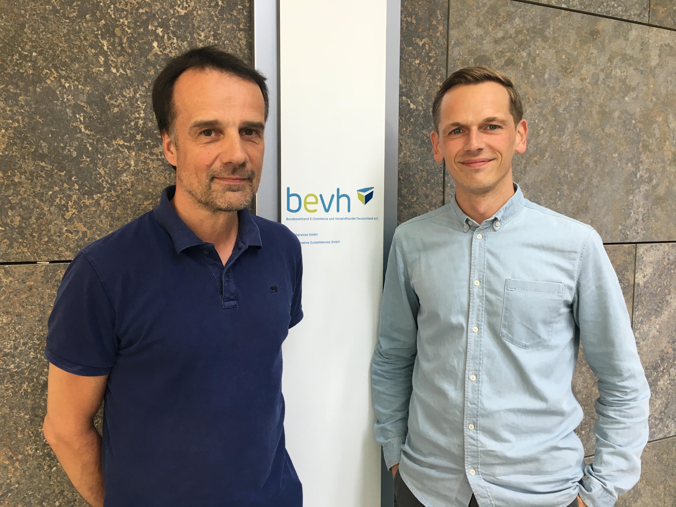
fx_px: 566
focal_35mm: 29
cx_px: 338
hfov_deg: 61.7
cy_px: 254
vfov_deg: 48.2
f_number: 2.2
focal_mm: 4.15
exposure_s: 1/33
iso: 25
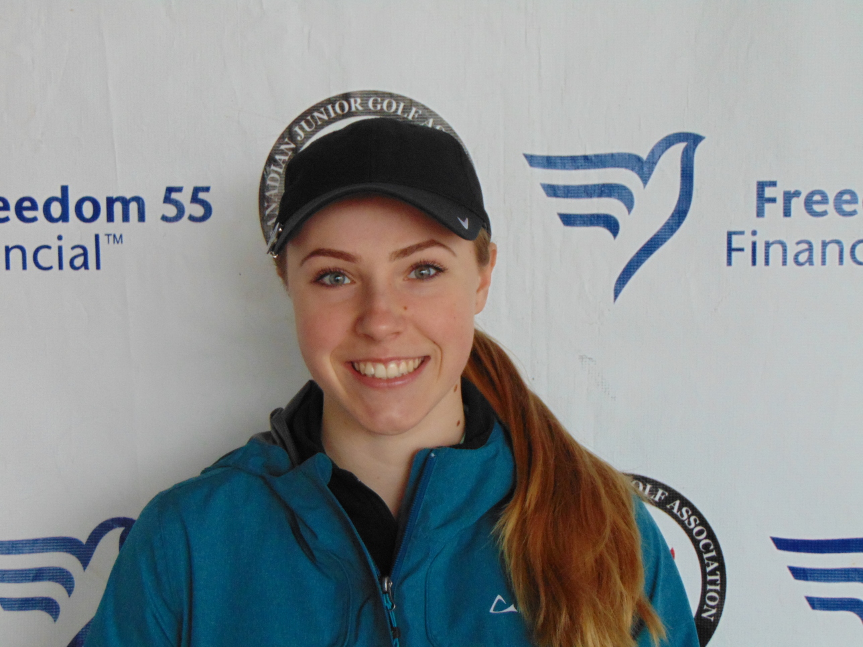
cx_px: 432
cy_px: 324
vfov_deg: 20.7
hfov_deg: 27.4
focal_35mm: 71
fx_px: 1770
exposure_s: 1/30
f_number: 3.7
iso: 320
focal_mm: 12.8
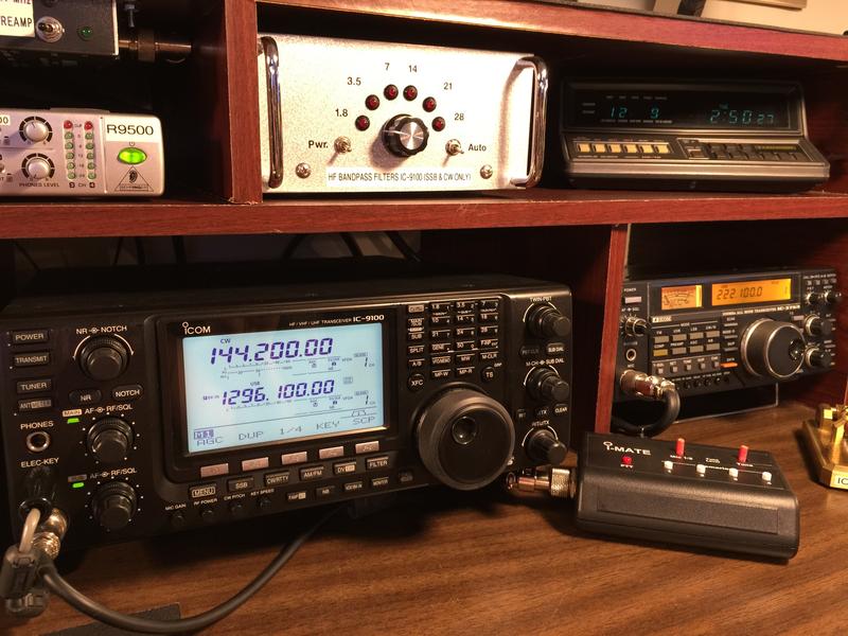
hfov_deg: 61.7
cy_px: 318
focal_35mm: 29
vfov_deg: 48.2
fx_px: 710
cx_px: 424
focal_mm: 4.15
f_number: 2.2
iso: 40
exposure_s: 1/15
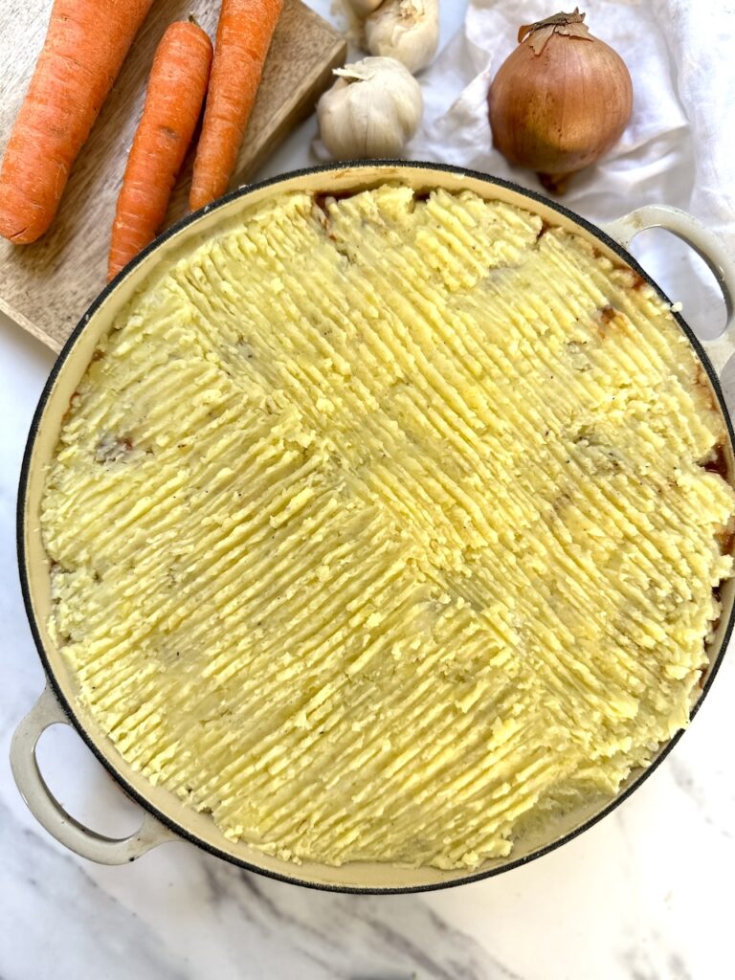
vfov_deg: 71.6
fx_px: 679
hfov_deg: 56.8
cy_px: 490
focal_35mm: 24
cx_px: 368
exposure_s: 1/118
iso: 250
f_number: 1.78
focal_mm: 6.86
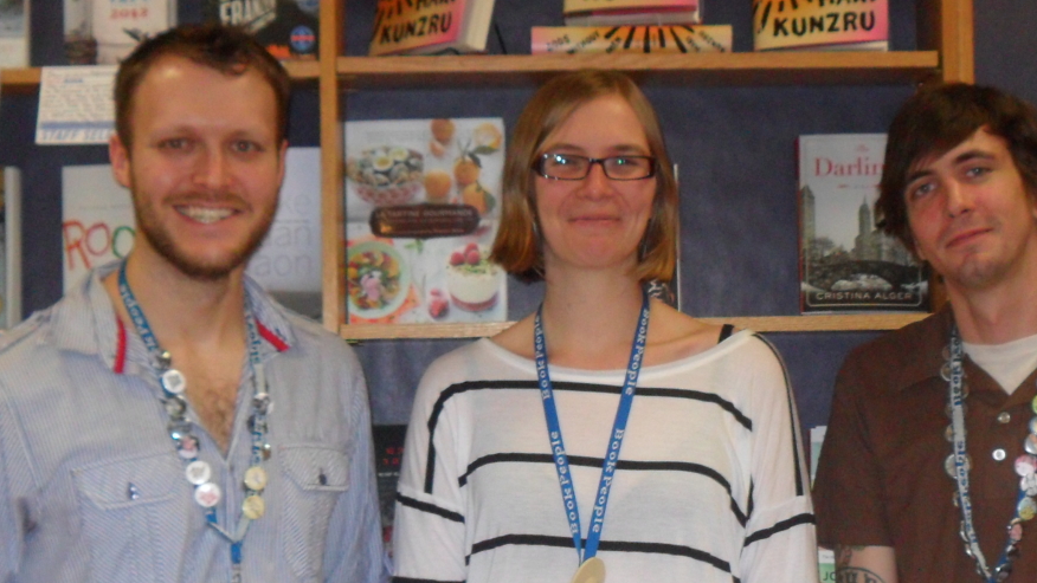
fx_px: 2365
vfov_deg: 14.0
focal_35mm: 86
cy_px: 423
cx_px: 599
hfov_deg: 24.7
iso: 200
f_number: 3.5
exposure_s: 1/45
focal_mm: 8.1
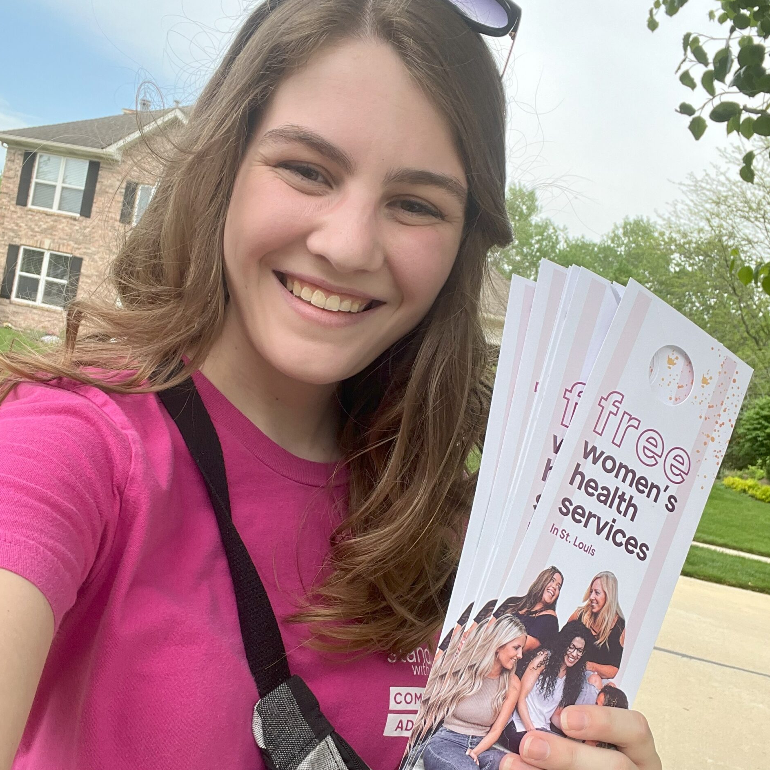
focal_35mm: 36
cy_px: 424
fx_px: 906
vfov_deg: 46.0
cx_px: 383
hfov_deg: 46.0
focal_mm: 2.71
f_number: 2.2
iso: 32
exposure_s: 1/187
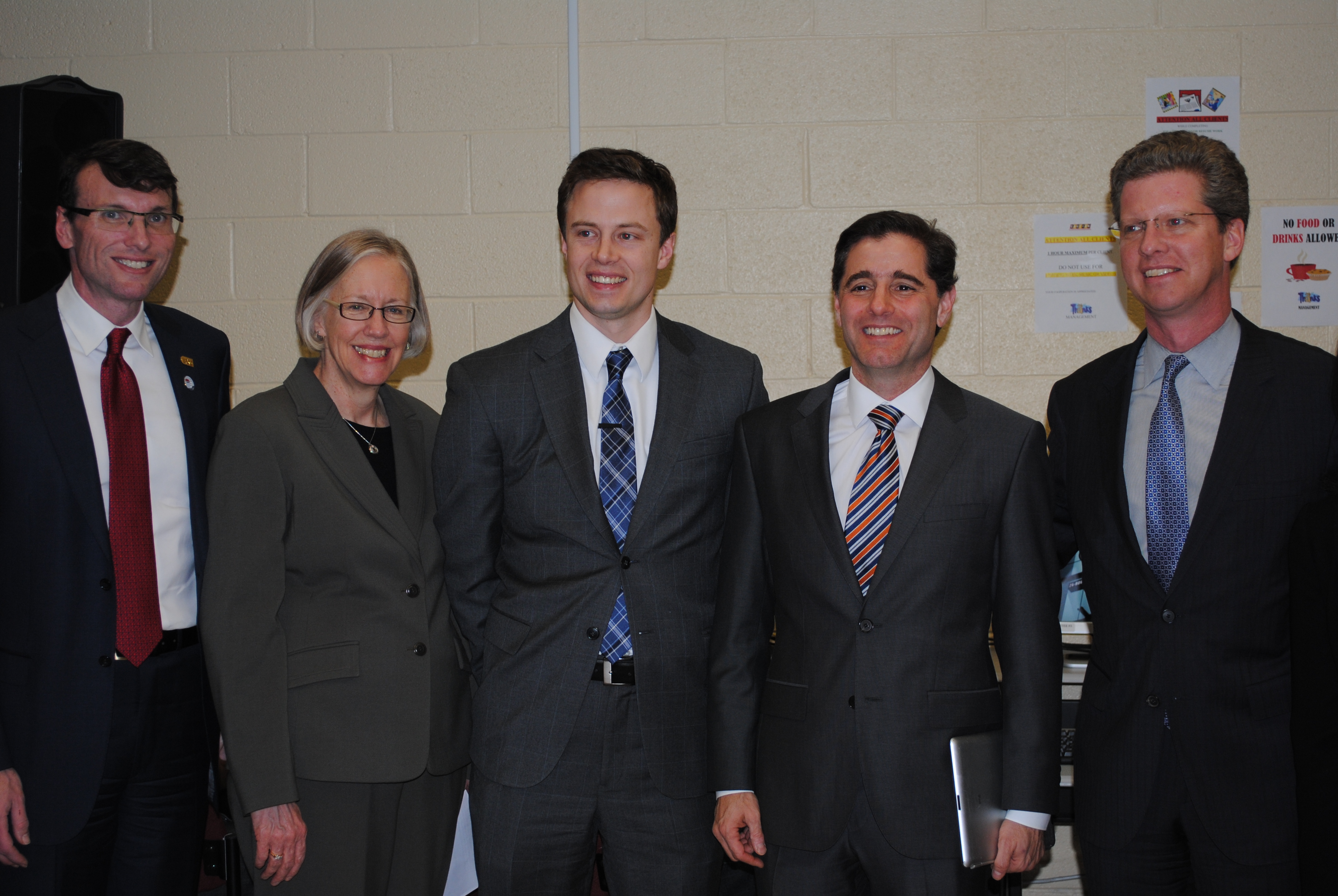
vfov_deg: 23.8
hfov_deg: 35.0
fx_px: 2121
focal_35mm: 57
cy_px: 448
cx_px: 669
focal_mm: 38
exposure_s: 1/60
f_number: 5
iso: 200
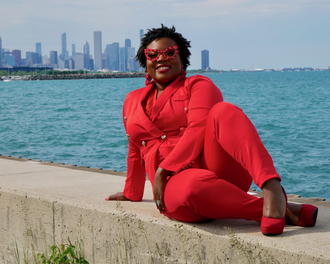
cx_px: 154
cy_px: 131
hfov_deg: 23.0
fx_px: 811
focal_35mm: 83
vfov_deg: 18.5
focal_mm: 39
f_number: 10
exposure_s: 1/500
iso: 200
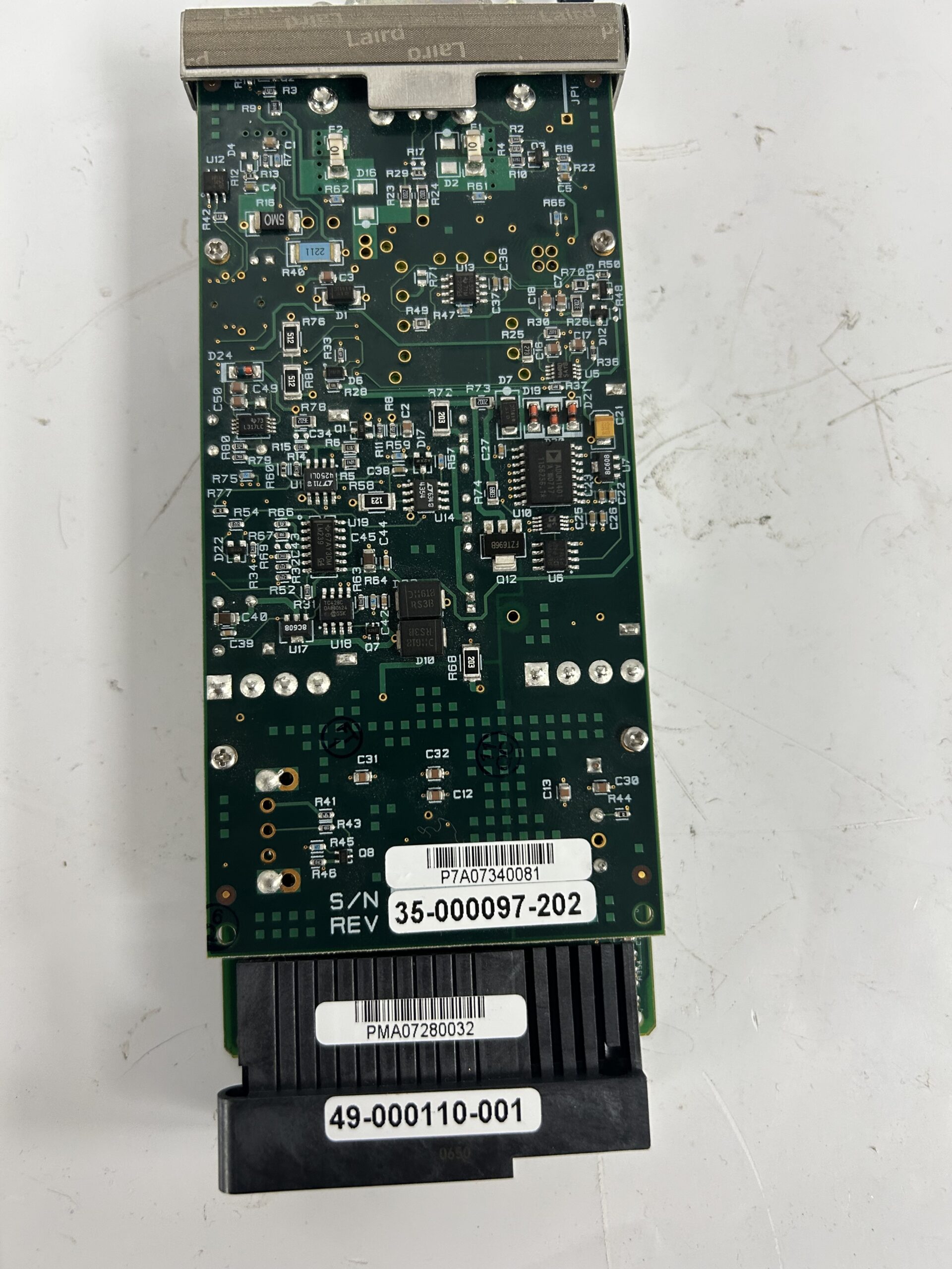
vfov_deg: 67.3
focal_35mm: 26
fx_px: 953
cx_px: 476
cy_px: 634
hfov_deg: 53.1
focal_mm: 5.7
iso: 125
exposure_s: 1/120
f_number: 1.5
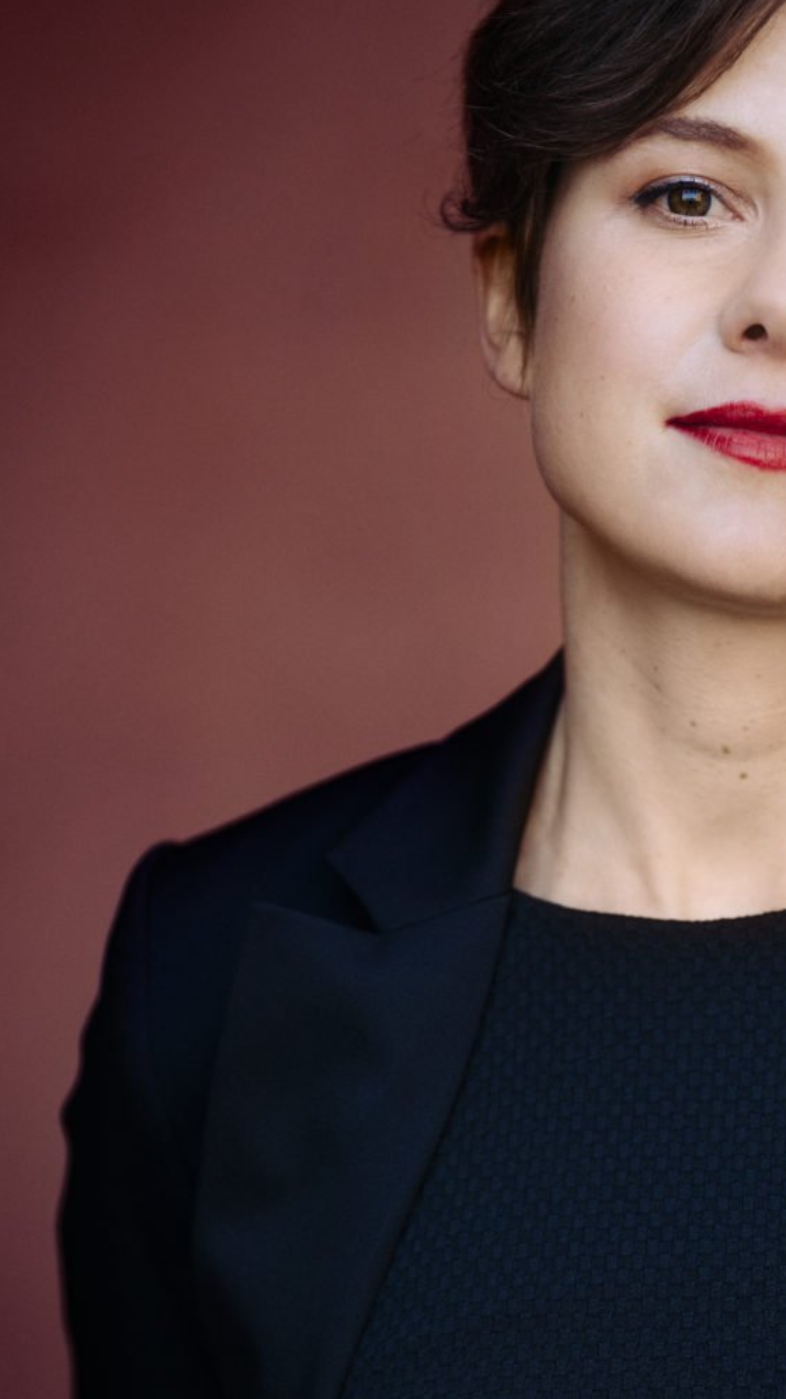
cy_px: 803
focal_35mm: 232
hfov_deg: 5.2
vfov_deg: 9.3
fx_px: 8599
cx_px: 640
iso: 640
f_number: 2.8
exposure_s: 1/800
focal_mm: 150
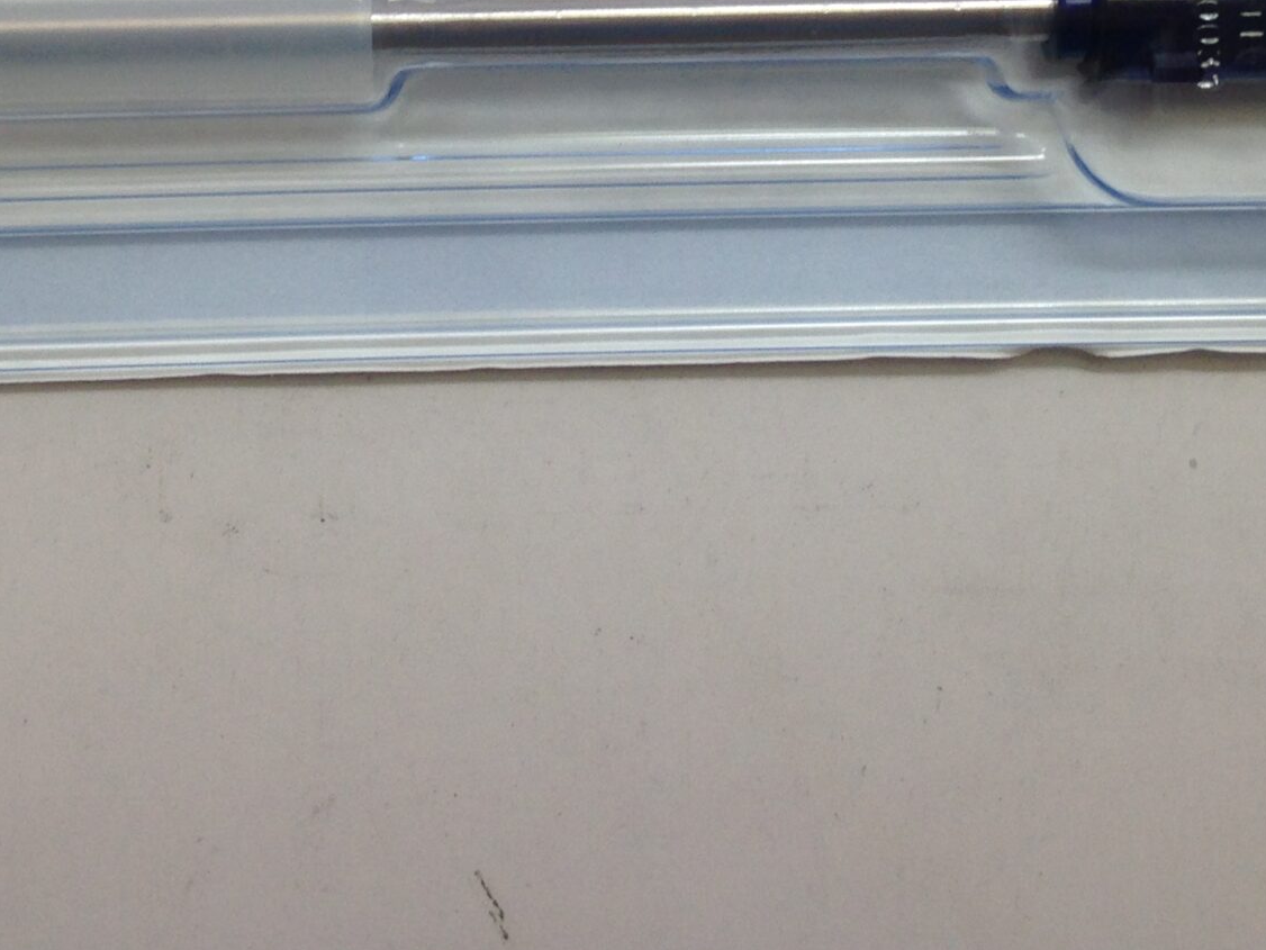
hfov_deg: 26.0
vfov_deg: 18.8
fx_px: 2744
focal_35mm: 75
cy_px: -118
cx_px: 625
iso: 50
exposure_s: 1/60
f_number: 2.4
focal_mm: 4.12
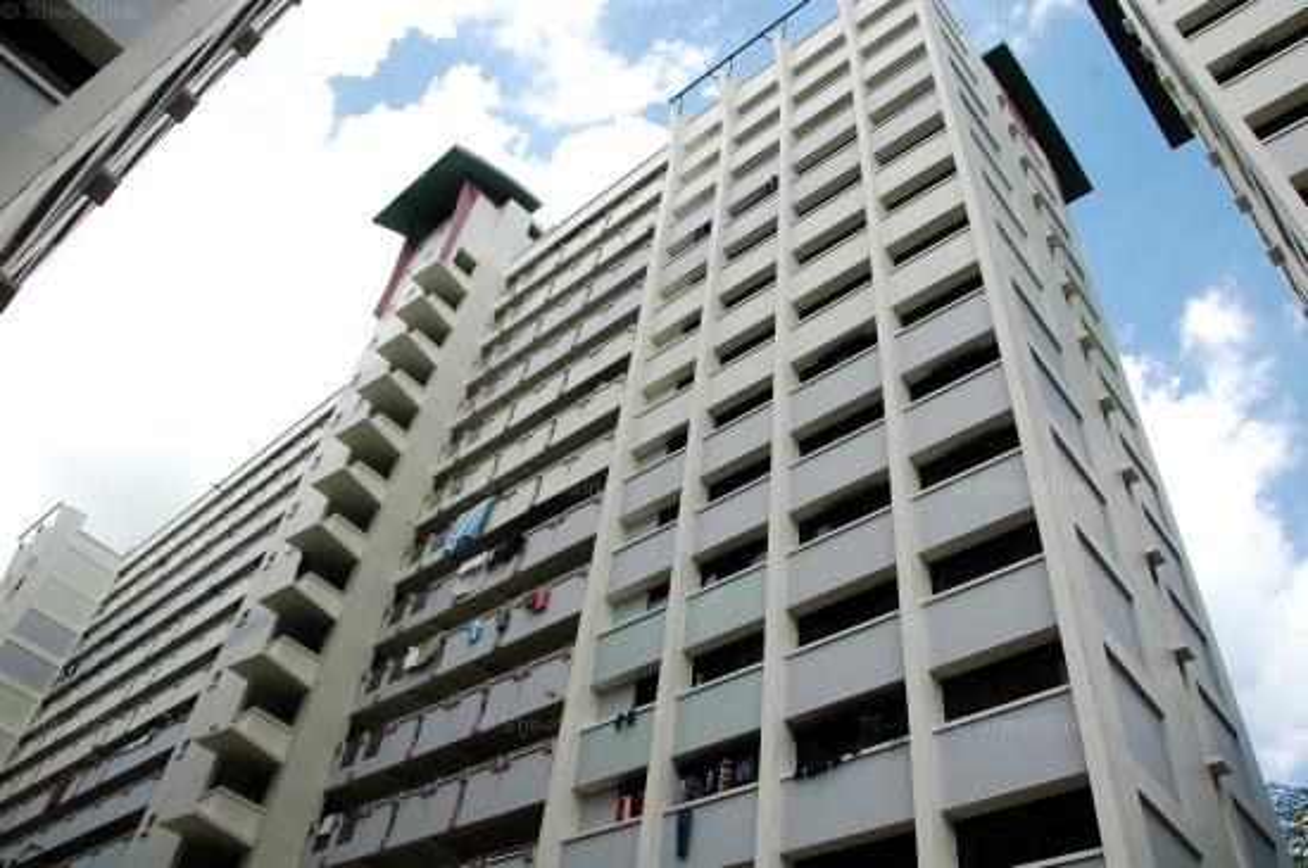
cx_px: 654
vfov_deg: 47.8
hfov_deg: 67.5
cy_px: 434
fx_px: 980
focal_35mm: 27
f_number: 8
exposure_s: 1/400
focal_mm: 18
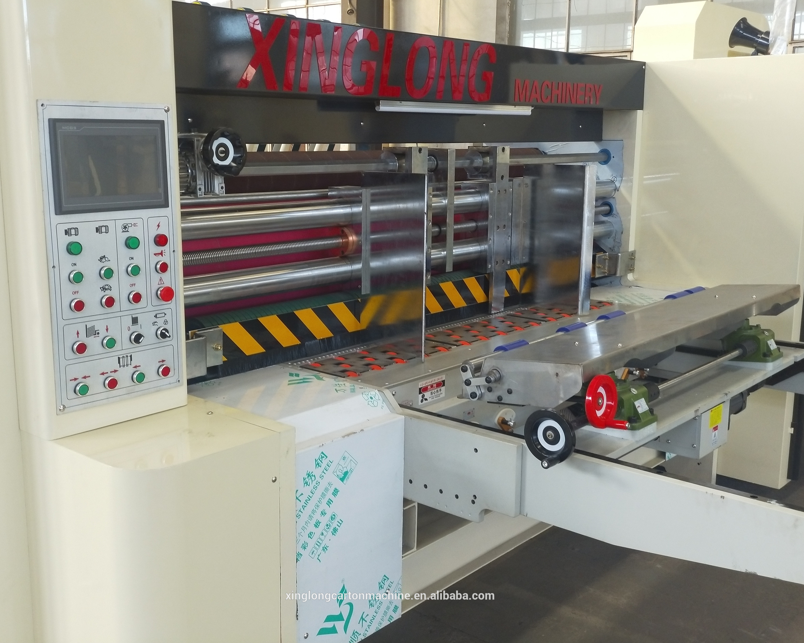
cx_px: 390
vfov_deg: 43.4
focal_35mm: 34
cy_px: 318
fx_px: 809
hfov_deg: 52.8
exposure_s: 1/25
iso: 319
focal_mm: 5.47
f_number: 2.6
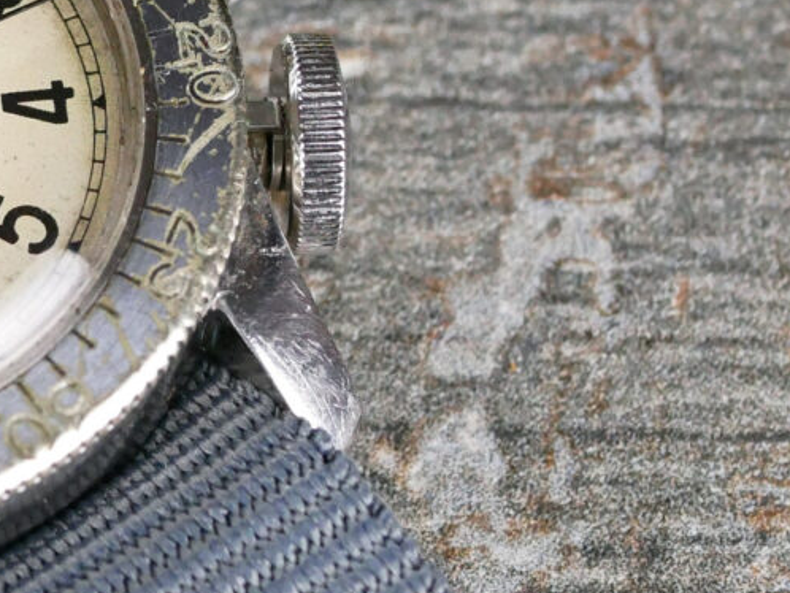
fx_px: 4224
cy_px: 186
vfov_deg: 8.0
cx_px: -148
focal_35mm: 185
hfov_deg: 10.5
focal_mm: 30
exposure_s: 1/250
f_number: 5
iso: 1600
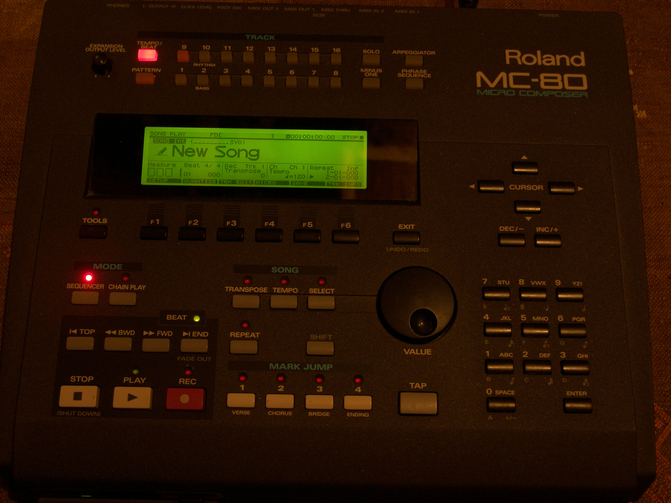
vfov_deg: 31.5
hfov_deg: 41.2
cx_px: 336
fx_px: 892
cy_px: 252
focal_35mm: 46
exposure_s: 1/2
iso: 100
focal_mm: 9.6
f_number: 3.6
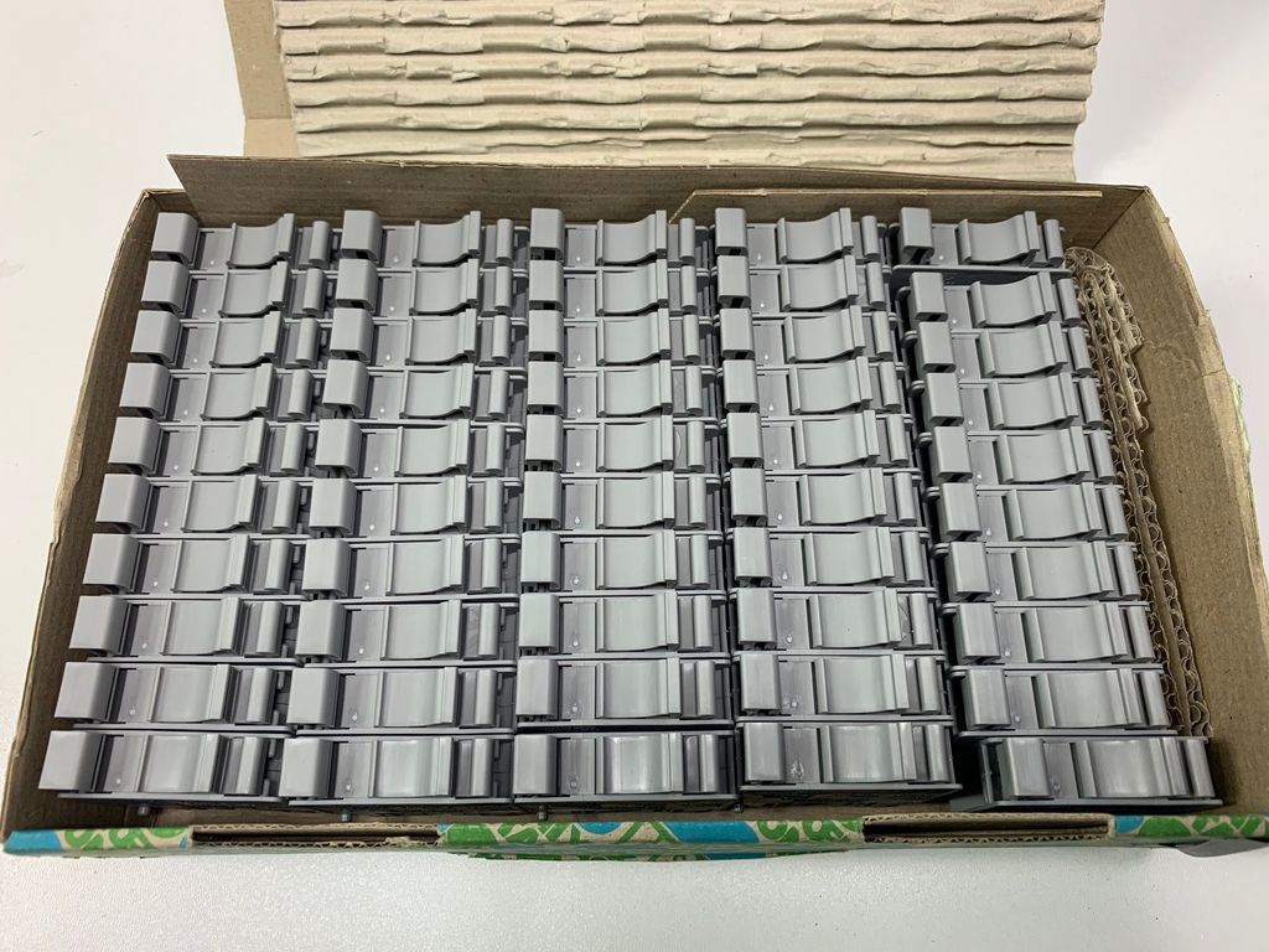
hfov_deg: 67.3
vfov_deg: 53.1
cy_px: 476
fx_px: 953
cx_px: 634
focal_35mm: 26
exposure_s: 1/100
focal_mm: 4.25
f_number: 1.8
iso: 64
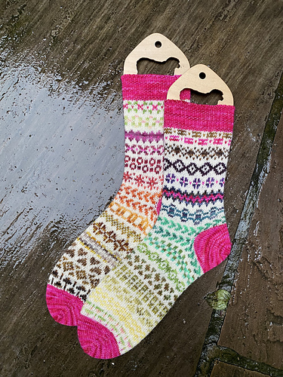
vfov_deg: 67.3
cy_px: 188
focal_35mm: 26
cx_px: 142
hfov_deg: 53.1
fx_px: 283
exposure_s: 1/50
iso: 160
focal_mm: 4.25
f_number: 1.8
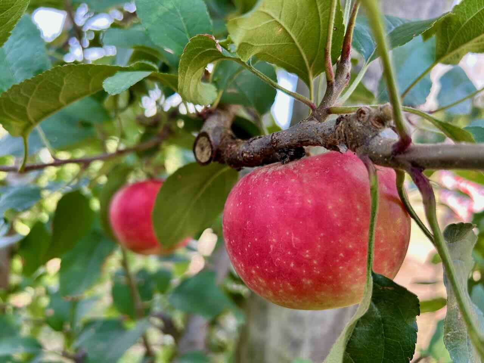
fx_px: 364
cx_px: 242
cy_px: 182
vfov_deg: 53.1
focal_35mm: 26
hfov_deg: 67.3
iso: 50
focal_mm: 5.7
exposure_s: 1/167
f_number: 1.5
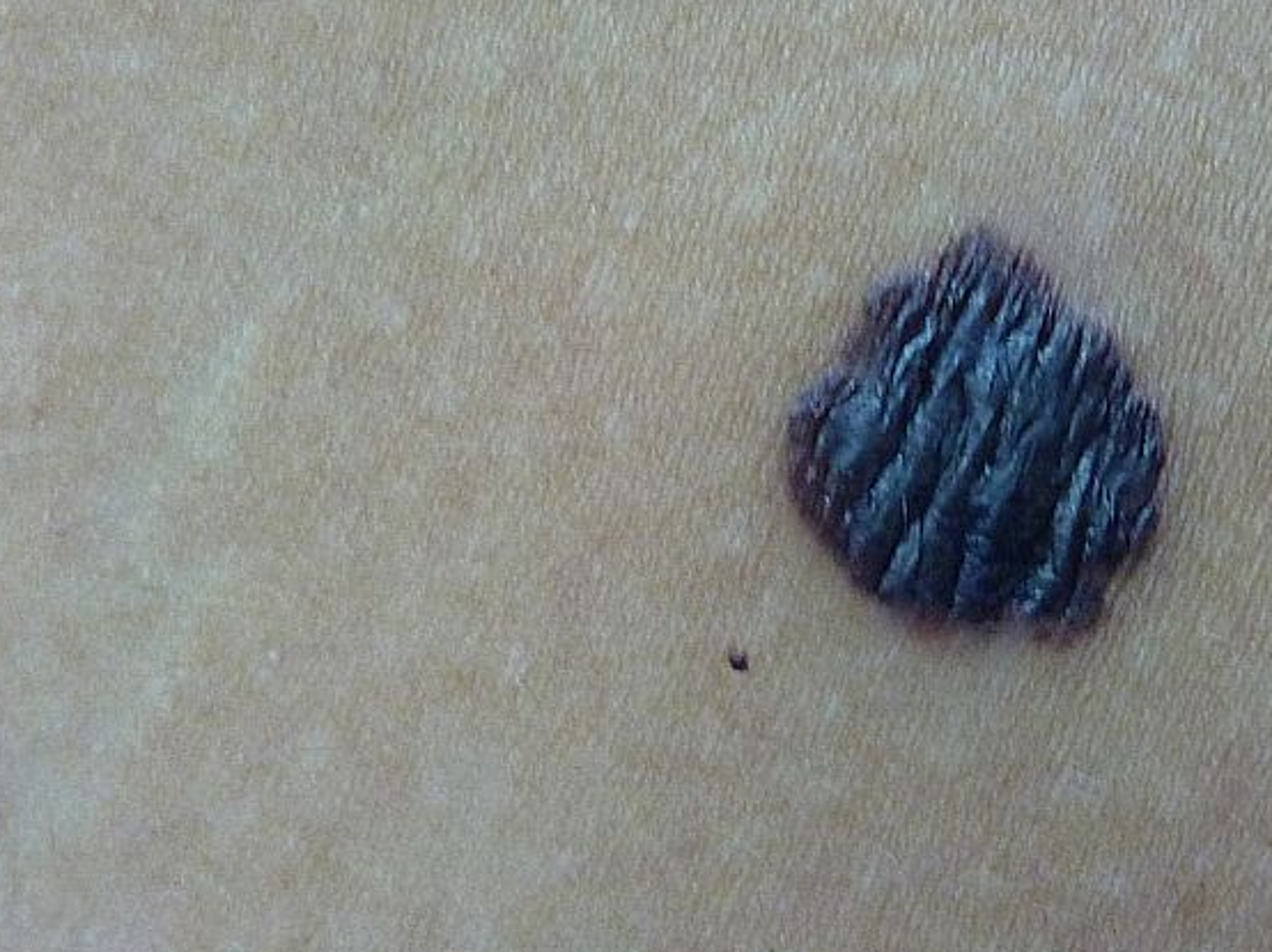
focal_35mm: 65
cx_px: 1015
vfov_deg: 22.6
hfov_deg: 29.2
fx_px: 2387
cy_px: 438
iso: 400
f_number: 3.4
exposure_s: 1/30
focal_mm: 5
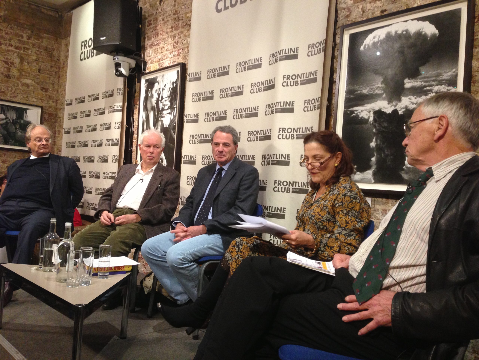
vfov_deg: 42.9
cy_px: 180
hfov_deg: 55.4
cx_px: 240
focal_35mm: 33
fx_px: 457
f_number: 2.4
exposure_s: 1/20
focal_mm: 4.13
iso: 250
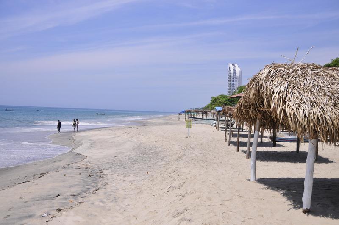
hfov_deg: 57.3
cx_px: 170
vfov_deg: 39.9
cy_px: 112
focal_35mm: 33
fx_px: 310
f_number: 3.8
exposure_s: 1/6400
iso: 400
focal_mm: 22
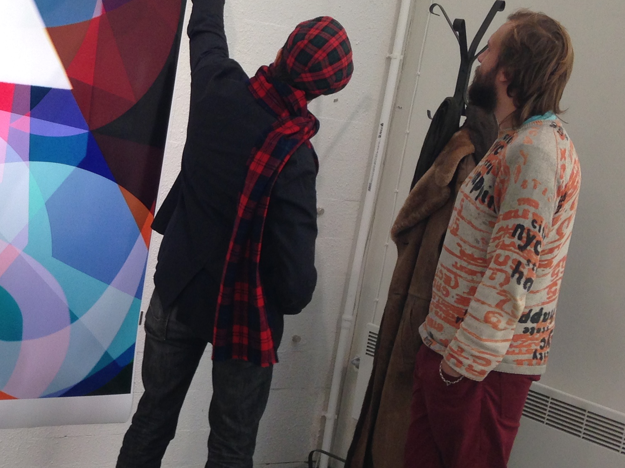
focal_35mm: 72
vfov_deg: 20.4
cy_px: 211
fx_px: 1300
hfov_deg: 26.3
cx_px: 92
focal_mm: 4.12
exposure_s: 1/120
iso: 64
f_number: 2.4
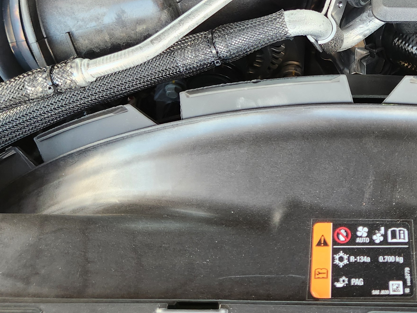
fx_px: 626
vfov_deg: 26.6
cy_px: 1
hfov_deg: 35.1
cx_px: 359
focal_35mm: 52
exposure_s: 1/180
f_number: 1.8
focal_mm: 5.4
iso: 160
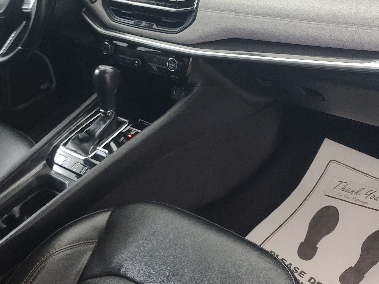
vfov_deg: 31.8
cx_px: 204
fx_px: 493
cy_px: 85
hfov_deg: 42.0
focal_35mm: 45
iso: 640
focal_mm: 7
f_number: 1.8
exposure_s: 1/24
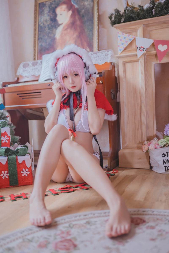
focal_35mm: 35
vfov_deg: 54.4
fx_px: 246
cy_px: 126
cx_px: 84
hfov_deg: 37.9
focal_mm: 35
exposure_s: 1/100
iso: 160
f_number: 1.8
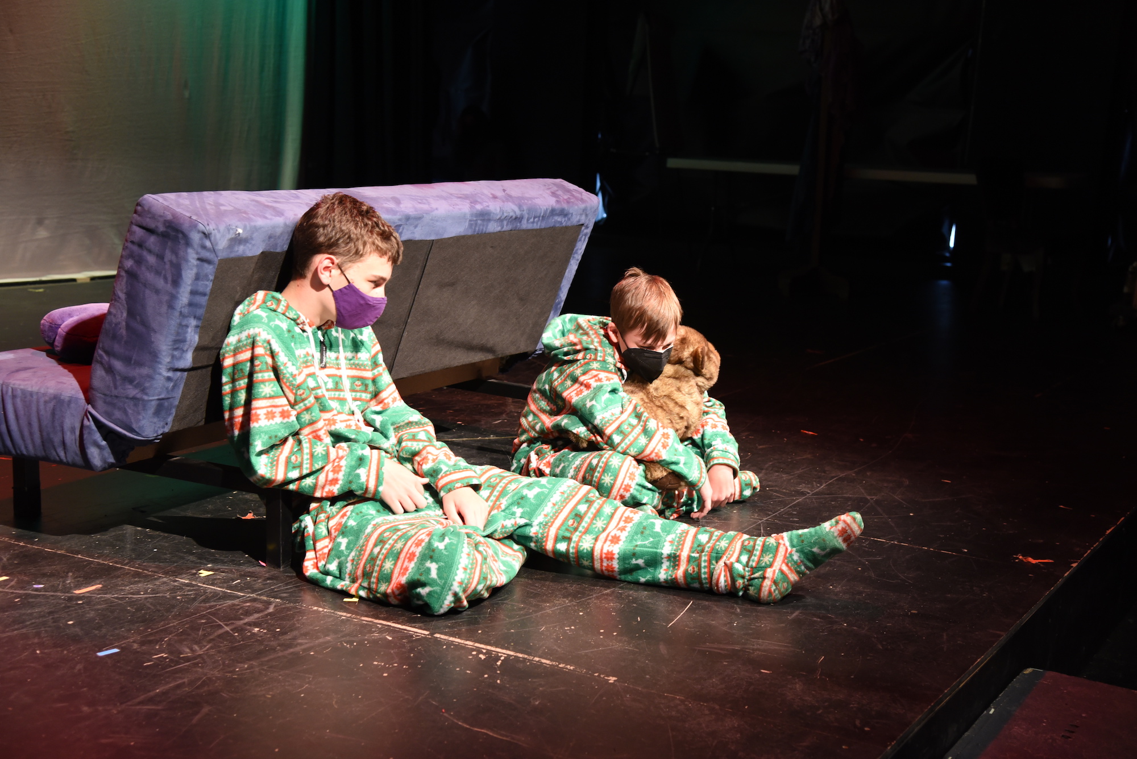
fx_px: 1516
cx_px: 568
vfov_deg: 28.1
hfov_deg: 41.1
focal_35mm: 48
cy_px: 380
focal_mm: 48
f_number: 4.5
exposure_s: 1/50
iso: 1600
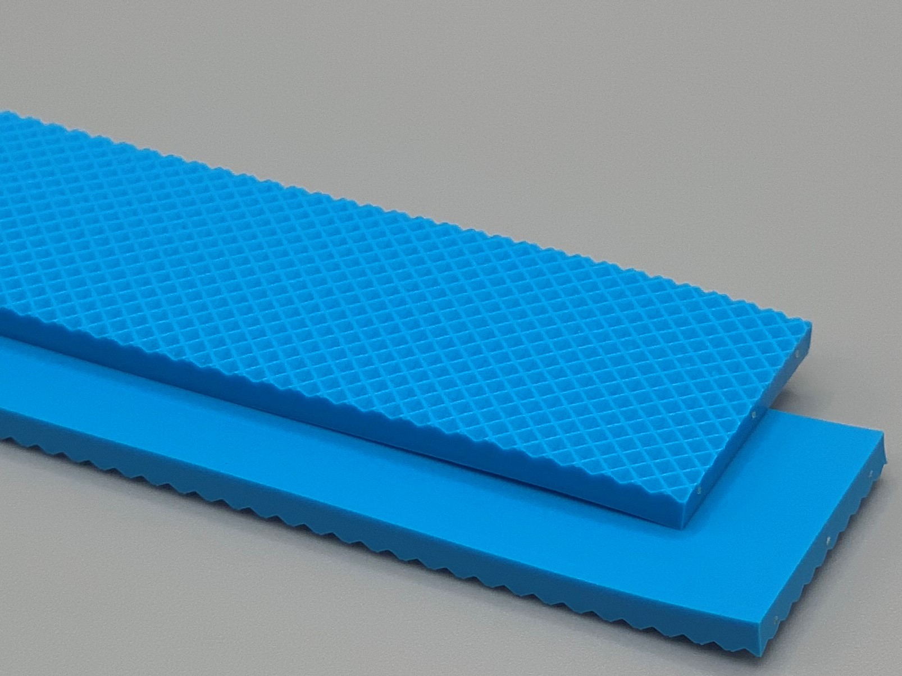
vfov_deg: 28.0
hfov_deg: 36.8
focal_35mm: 52
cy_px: 338
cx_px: 451
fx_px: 1355
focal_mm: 6
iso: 25
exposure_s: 1/120
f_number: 2.4
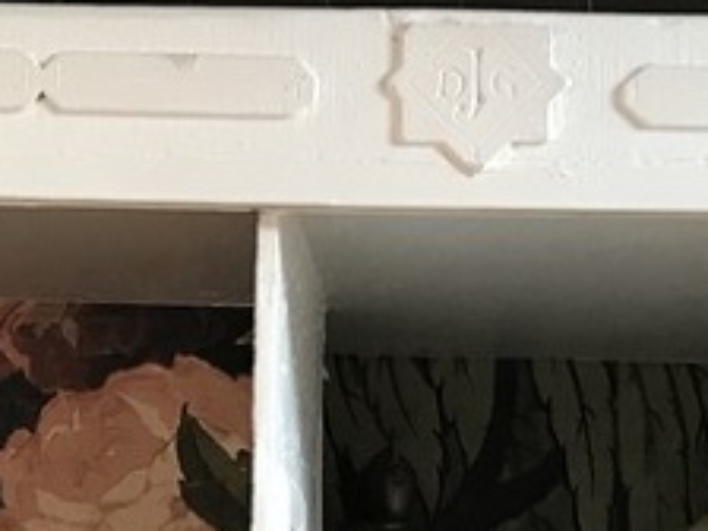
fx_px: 2557
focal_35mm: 125
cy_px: 841
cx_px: 449
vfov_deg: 11.3
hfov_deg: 15.7
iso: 50
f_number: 1.8
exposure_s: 1/16
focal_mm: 3.99
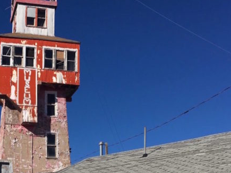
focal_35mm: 48
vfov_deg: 30.2
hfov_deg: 38.5
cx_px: 53
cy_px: 101
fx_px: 320
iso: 25
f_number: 2.2
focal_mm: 4.15
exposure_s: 1/3497
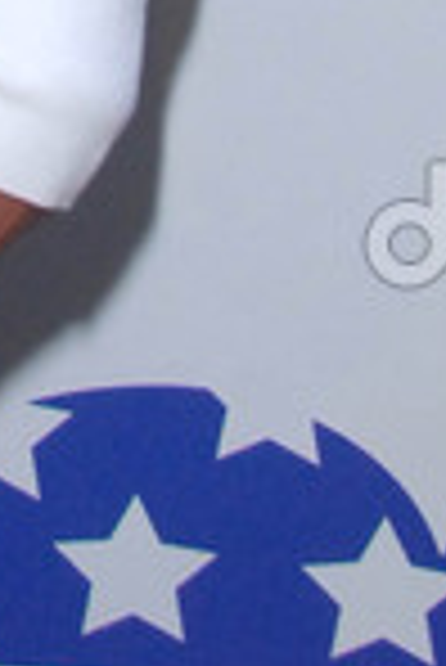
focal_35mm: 320
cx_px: -831
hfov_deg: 4.2
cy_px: -1559
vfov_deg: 5.8
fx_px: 5941
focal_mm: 31
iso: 400
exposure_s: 1/250
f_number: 8
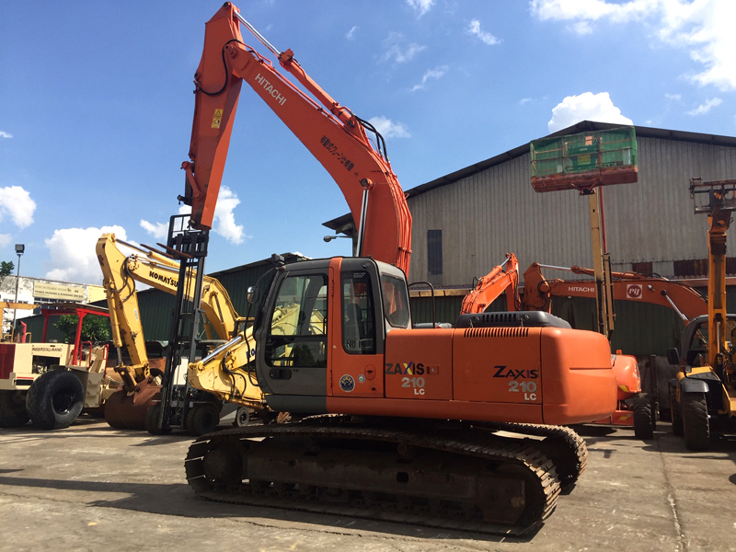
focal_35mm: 29
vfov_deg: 48.2
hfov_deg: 61.7
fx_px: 617
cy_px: 276
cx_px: 368
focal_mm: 4.15
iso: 32
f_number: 2.2
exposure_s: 1/1721
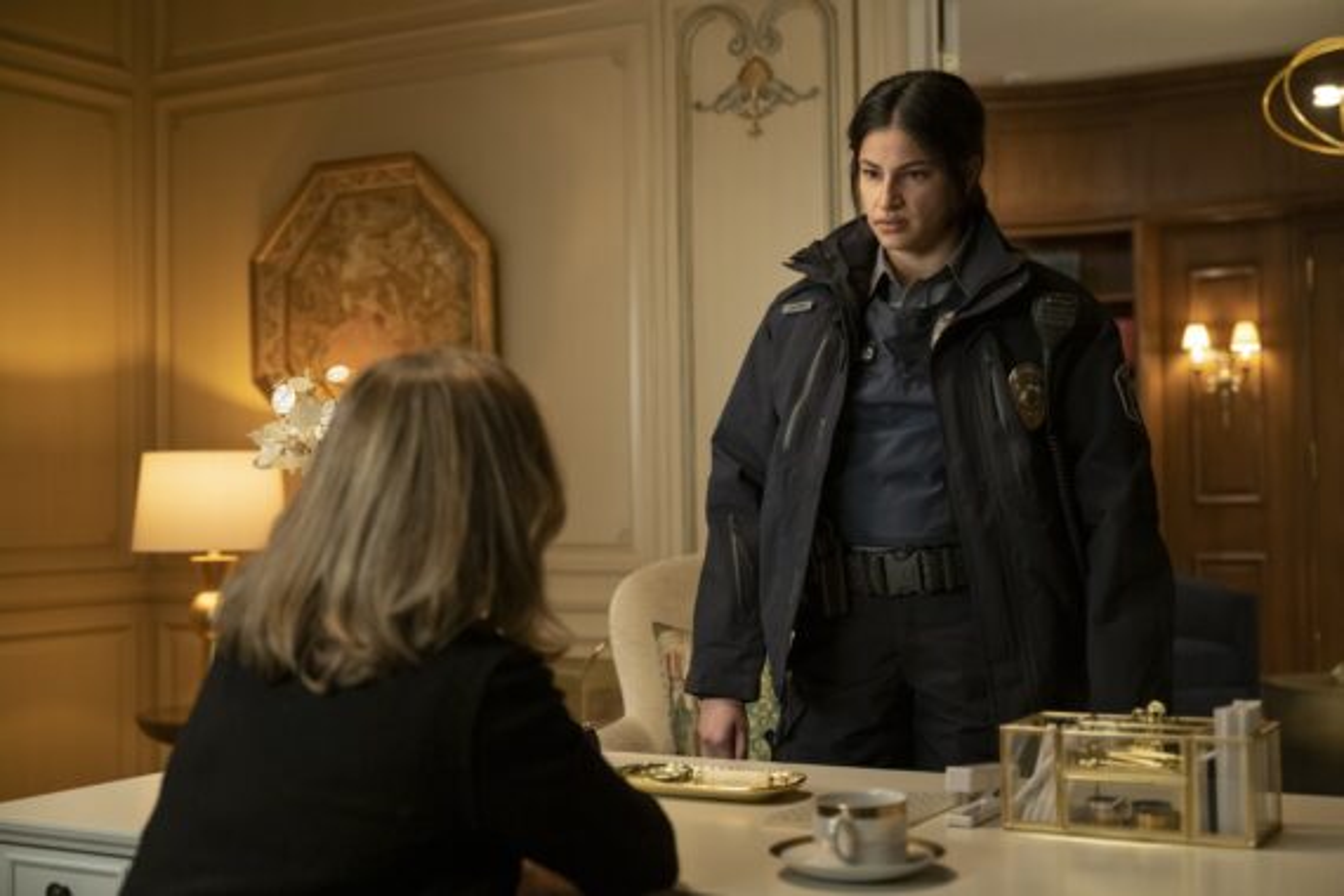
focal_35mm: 46
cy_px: 448
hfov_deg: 42.7
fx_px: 1717
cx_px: 672
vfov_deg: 29.2
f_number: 2.8
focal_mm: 46
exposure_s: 1/125
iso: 3200
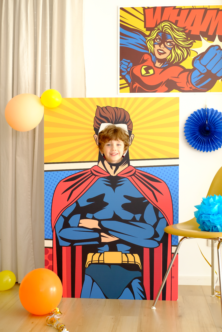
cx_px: 111
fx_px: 490
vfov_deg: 37.5
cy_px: 166
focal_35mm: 53
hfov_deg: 25.5
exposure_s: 1/125
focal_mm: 35
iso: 400
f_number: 2.2
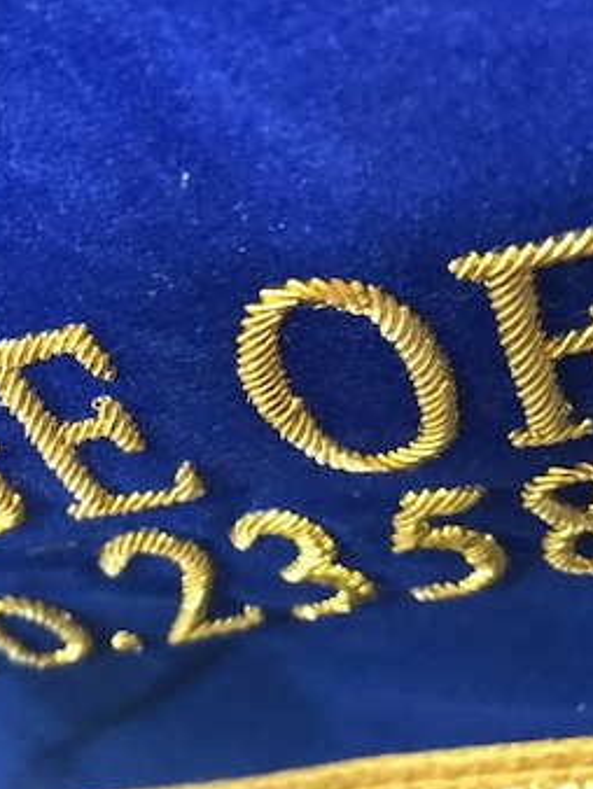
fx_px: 1209
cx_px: 44
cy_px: 273
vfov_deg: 35.8
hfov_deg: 26.5
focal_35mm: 53
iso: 100
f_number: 1.8
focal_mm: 3.99
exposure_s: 1/5
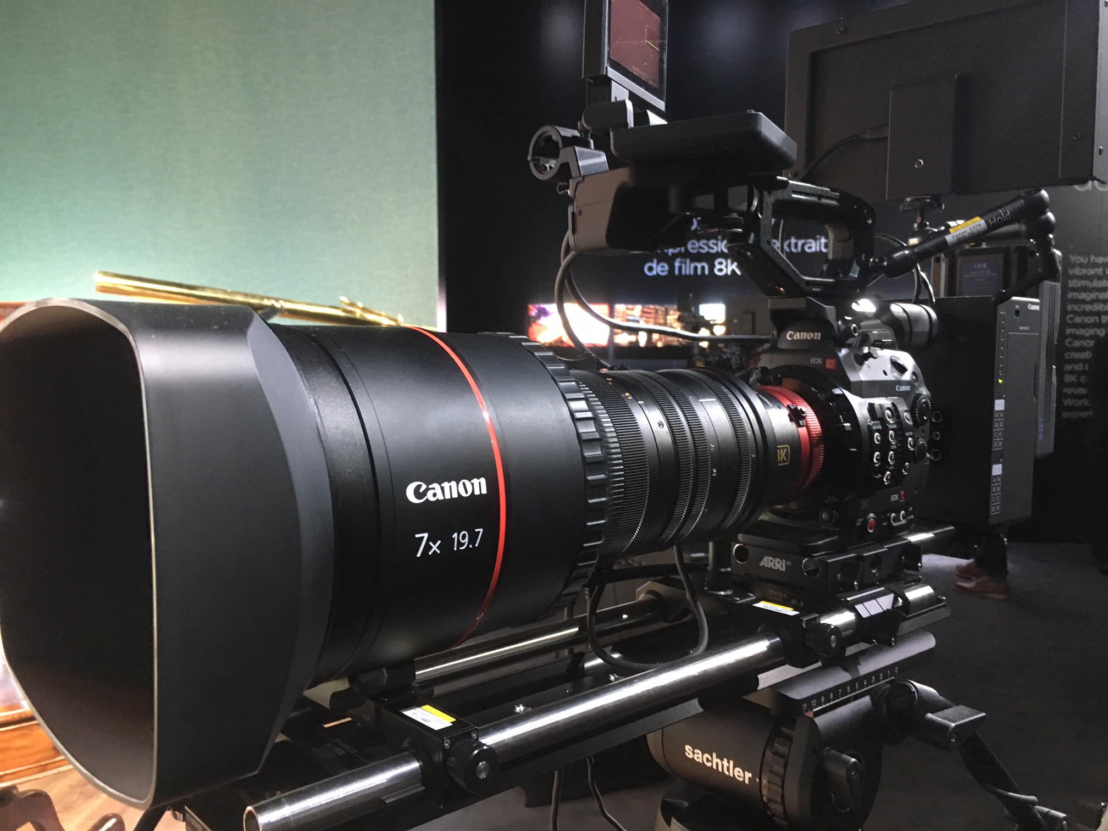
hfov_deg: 61.7
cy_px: 416
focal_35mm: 29
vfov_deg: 48.2
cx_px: 554
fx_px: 928
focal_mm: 4.15
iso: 200
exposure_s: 1/20
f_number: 2.2
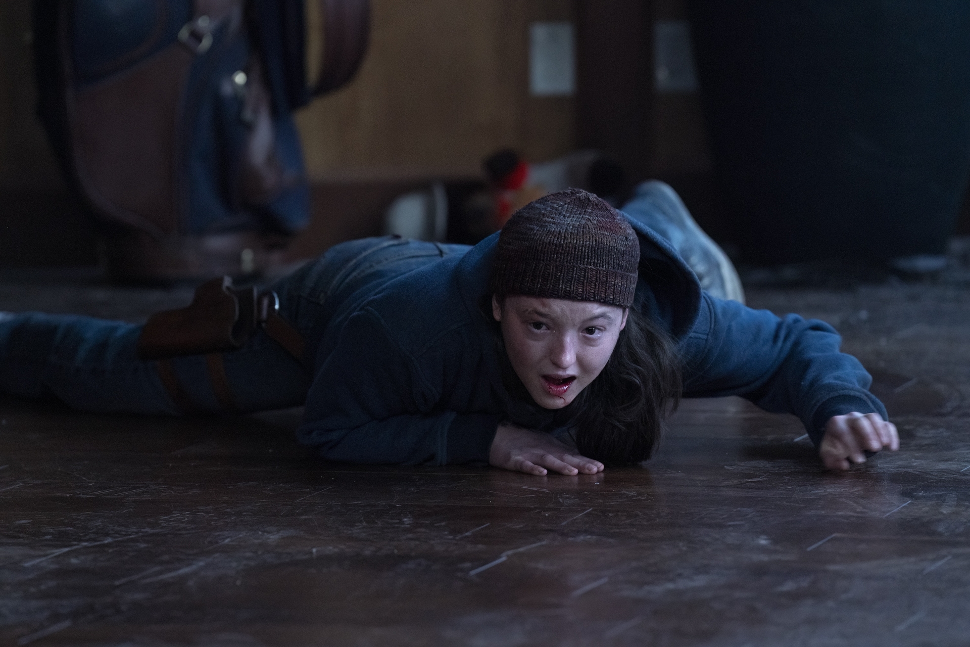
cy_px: 324
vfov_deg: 6.9
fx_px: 5388
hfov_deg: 10.3
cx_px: 485
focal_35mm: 200
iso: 6400
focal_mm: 200
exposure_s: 1/200
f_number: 4
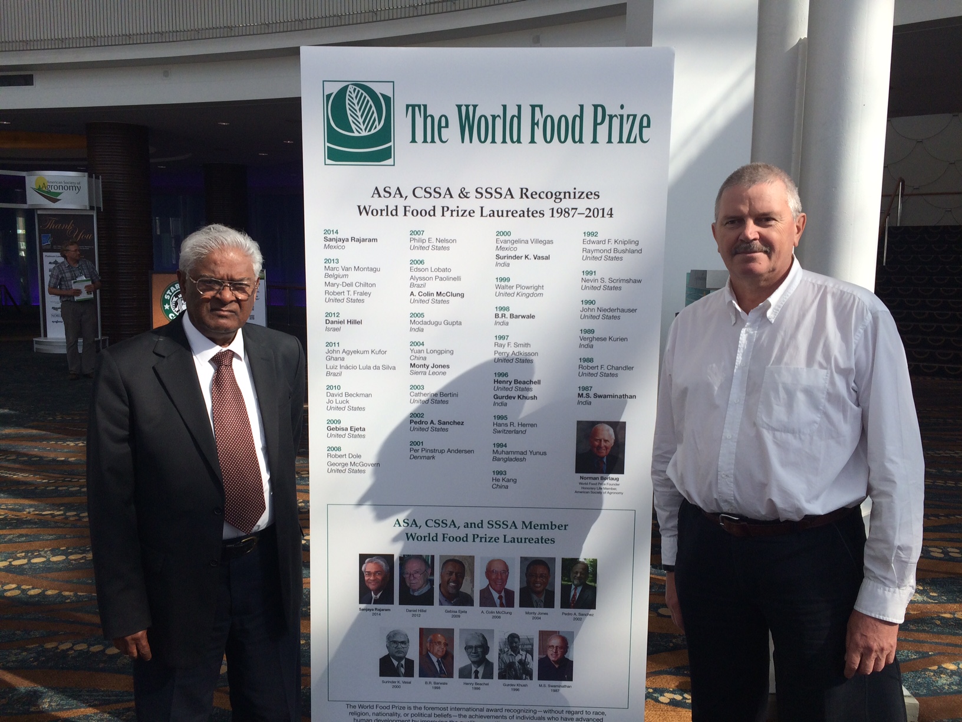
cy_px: 361
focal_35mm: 29
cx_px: 481
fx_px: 806
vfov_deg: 48.2
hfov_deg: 61.7
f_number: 2.2
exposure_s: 1/376
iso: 32
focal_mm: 4.15
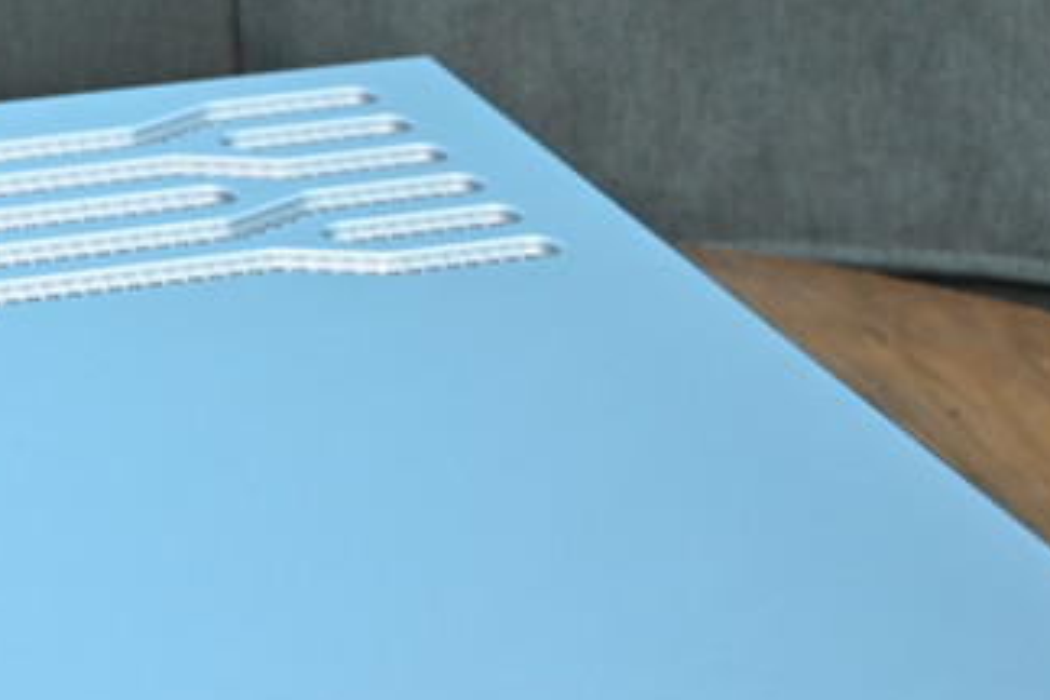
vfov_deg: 8.4
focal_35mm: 162
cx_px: 237
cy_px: 721
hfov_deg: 12.6
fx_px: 4725
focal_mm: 70
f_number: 20
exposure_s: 1/3
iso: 400
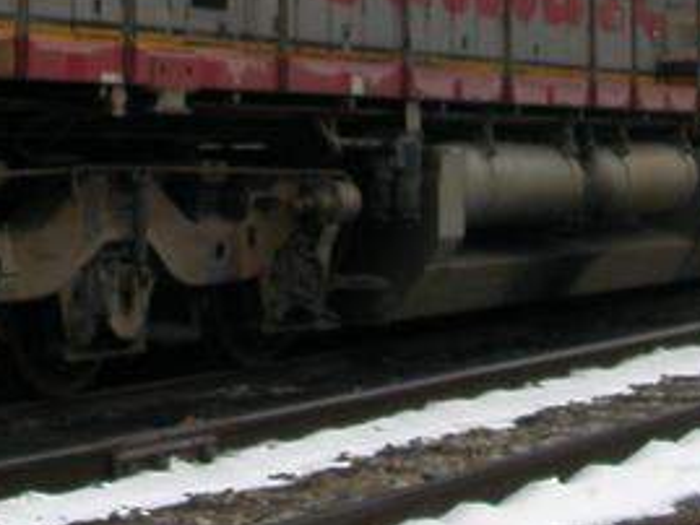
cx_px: 385
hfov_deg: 16.8
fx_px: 2367
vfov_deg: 12.6
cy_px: 81
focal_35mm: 117
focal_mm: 5.6
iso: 100
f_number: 2.7
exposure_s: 1/178
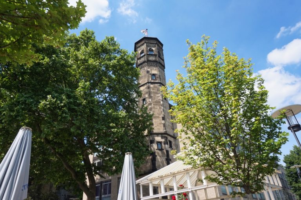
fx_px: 201
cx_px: 150
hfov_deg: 73.8
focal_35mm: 24
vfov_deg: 53.1
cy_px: 100
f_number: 10
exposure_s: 1/125
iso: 100
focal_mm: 16
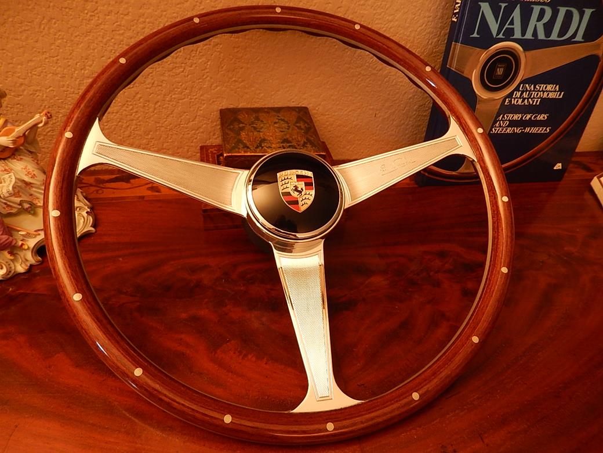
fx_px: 435
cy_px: 226
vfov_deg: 54.9
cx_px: 302
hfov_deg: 69.4
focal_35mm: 25
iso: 200
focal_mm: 4.5
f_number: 3.4
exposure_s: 1/15
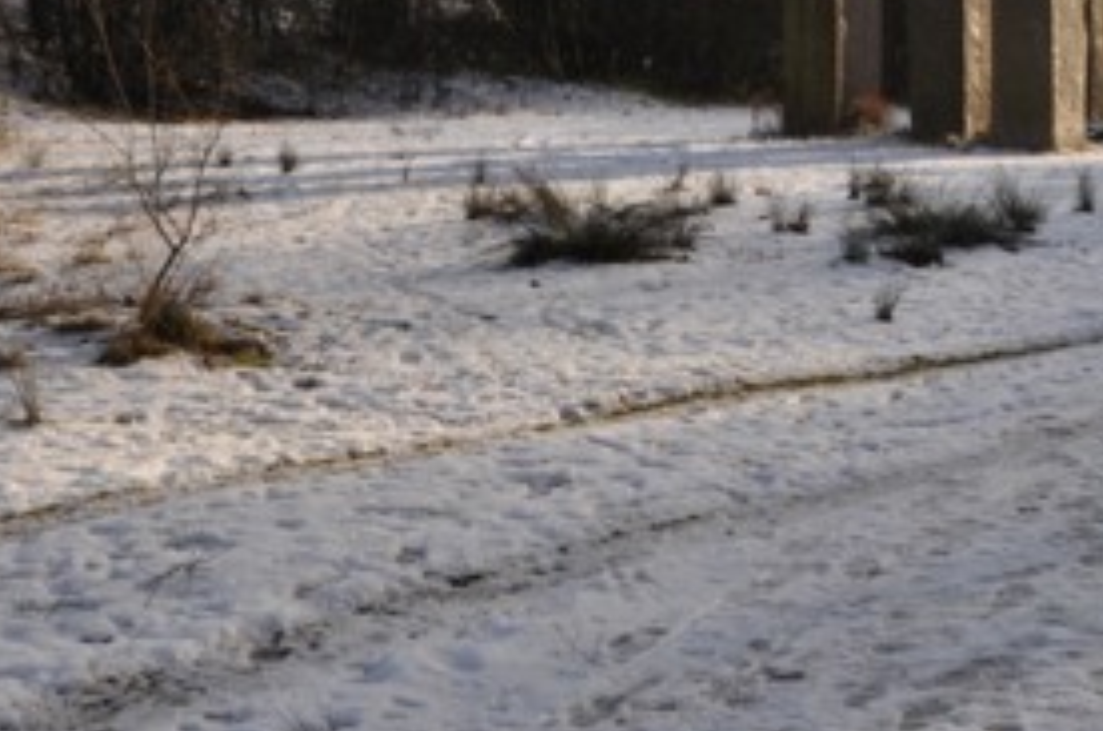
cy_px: 16
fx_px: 2816
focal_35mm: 92
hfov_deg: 21.4
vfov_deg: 14.6
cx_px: 1083
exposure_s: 1/200
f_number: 16
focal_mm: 29
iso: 320
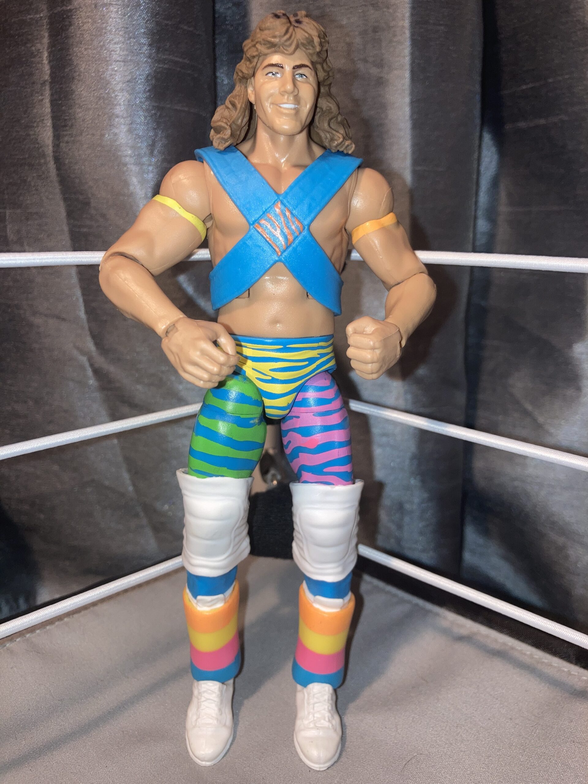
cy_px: 392
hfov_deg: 49.7
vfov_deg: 63.4
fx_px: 634
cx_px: 294
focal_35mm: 28
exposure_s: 1/15
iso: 25
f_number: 1.8
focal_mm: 3.99
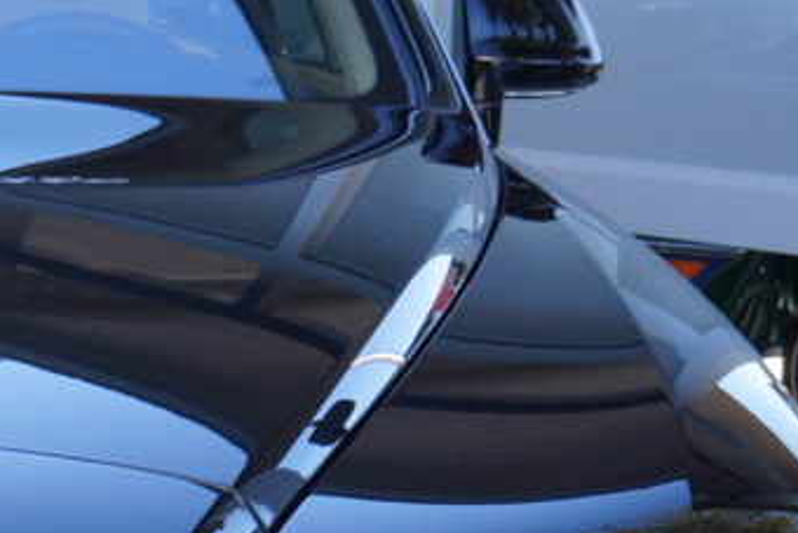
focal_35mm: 127
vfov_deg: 10.4
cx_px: -68
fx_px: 2816
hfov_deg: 15.7
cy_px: 824
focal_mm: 16
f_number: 5.6
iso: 200
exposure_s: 1/125
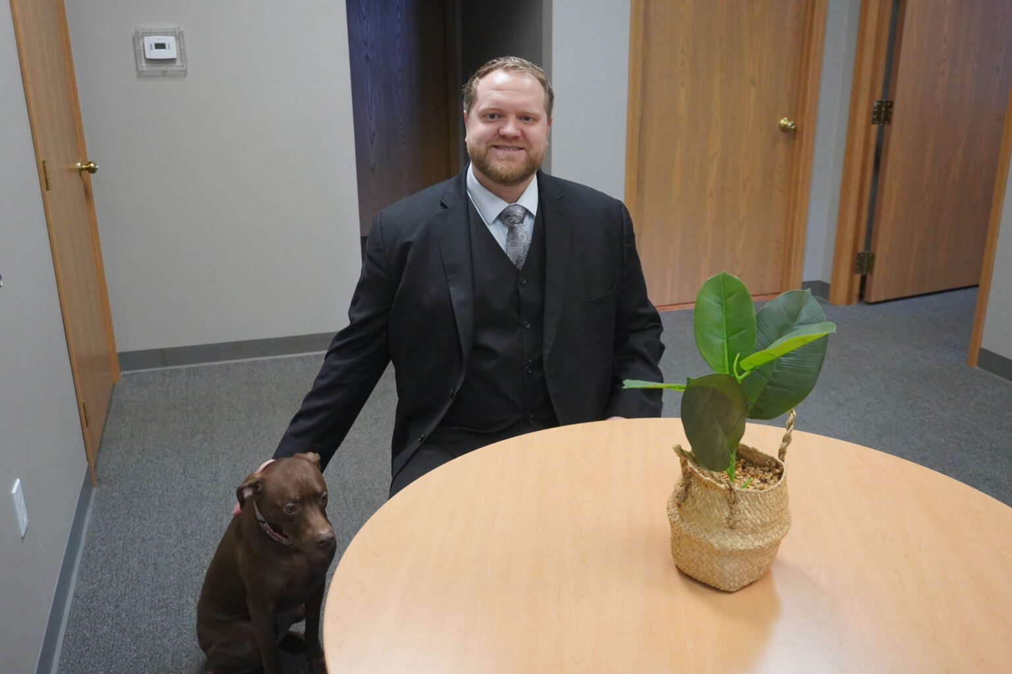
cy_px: 337
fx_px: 928
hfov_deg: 57.2
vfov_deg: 40.0
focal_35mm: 33
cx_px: 506
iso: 2500
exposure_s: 1/160
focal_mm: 22
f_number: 4
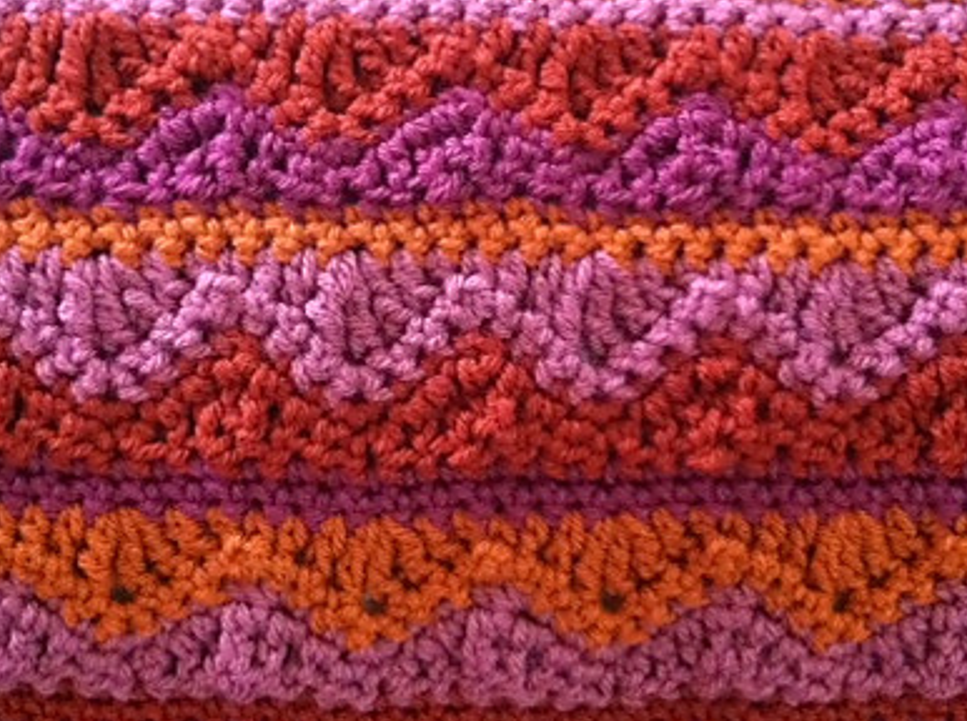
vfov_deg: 25.1
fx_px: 1617
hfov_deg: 33.3
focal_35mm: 58
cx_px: 501
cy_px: 335
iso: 1000
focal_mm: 3.85
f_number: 2.8
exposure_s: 1/15
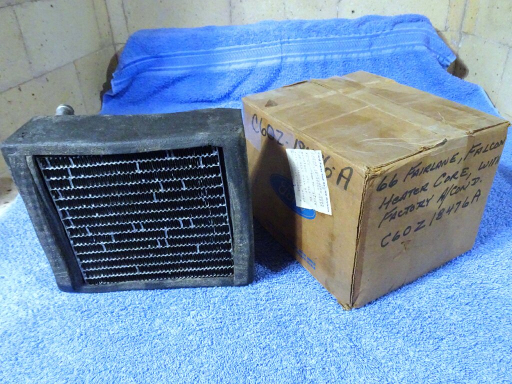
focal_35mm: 29
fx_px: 429
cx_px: 256
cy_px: 192
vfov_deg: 48.2
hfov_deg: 61.7
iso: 1600
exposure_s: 1/30
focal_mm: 4.92
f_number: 3.5
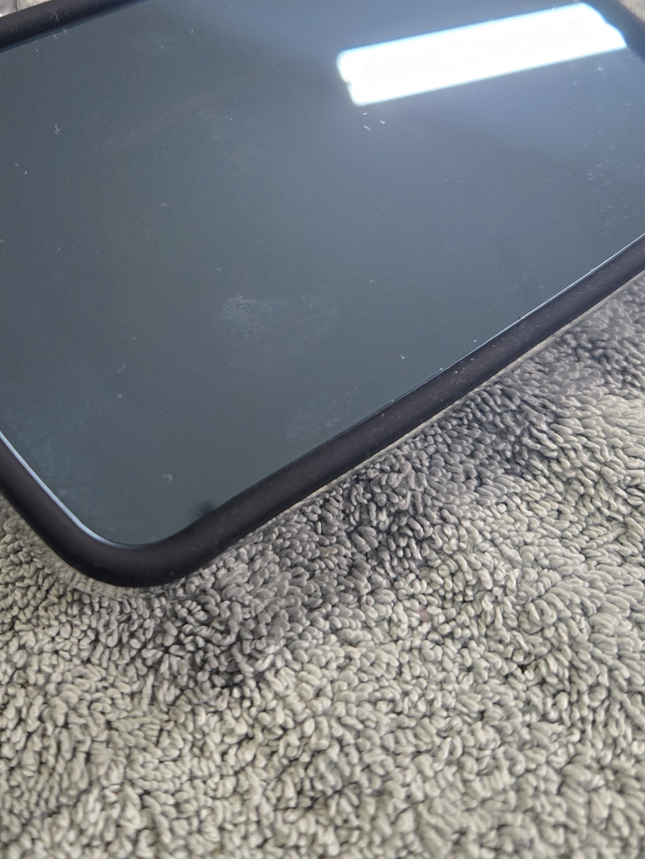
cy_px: 274
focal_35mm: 40
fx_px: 994
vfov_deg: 45.9
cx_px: 203
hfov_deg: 35.5
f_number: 1.8
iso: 640
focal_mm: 5.4
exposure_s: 1/120
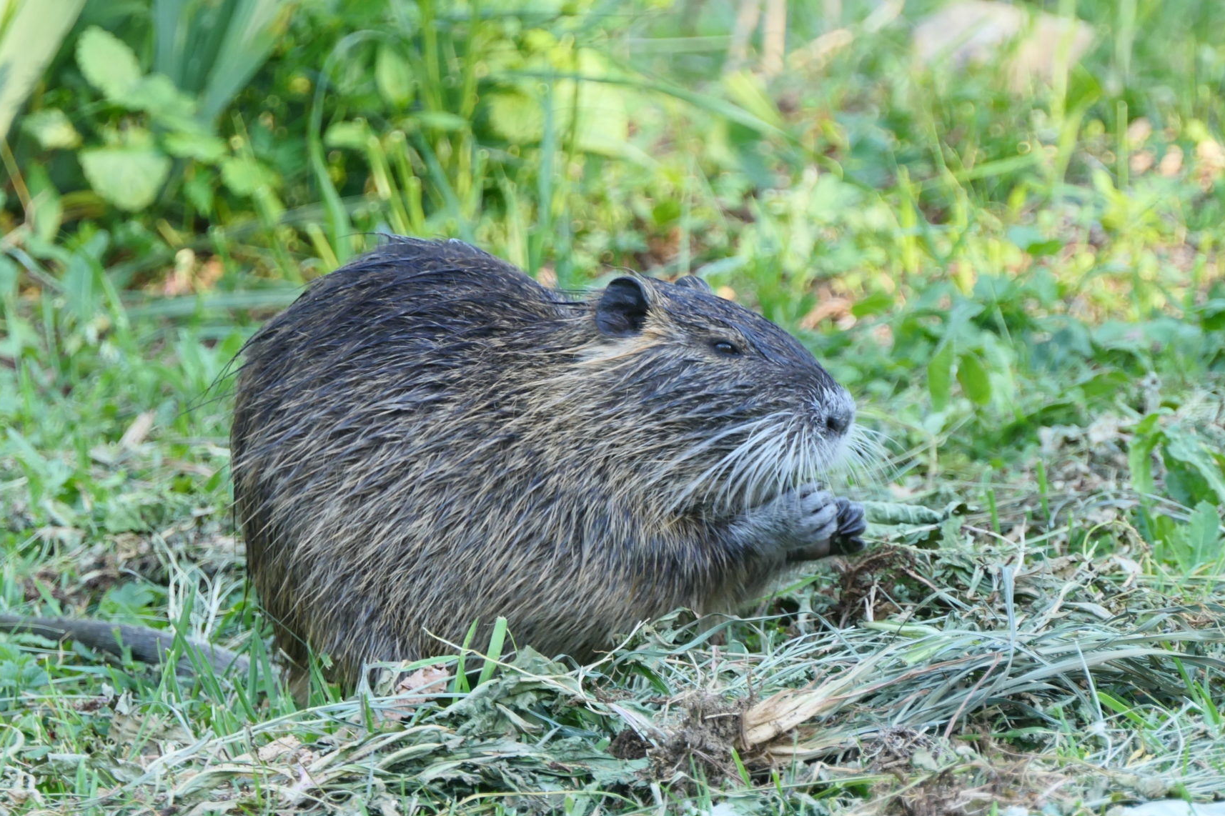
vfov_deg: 3.7
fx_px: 12723
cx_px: 615
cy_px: 413
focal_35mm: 374
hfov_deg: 5.5
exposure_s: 1/100
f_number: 4.5
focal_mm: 114.8
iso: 400
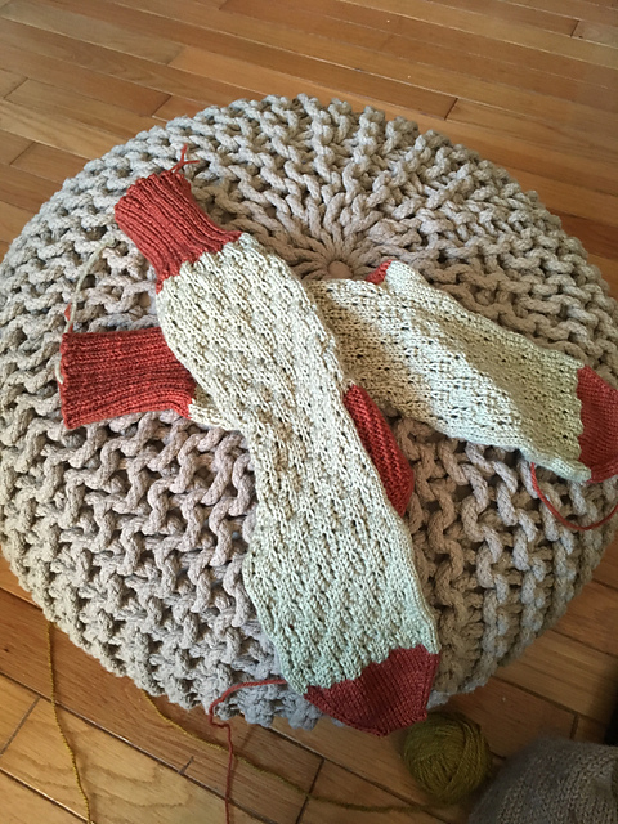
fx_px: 690
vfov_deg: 61.7
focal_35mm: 29
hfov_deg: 48.2
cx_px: 309
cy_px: 412
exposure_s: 1/24
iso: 200
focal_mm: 4.15
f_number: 2.2
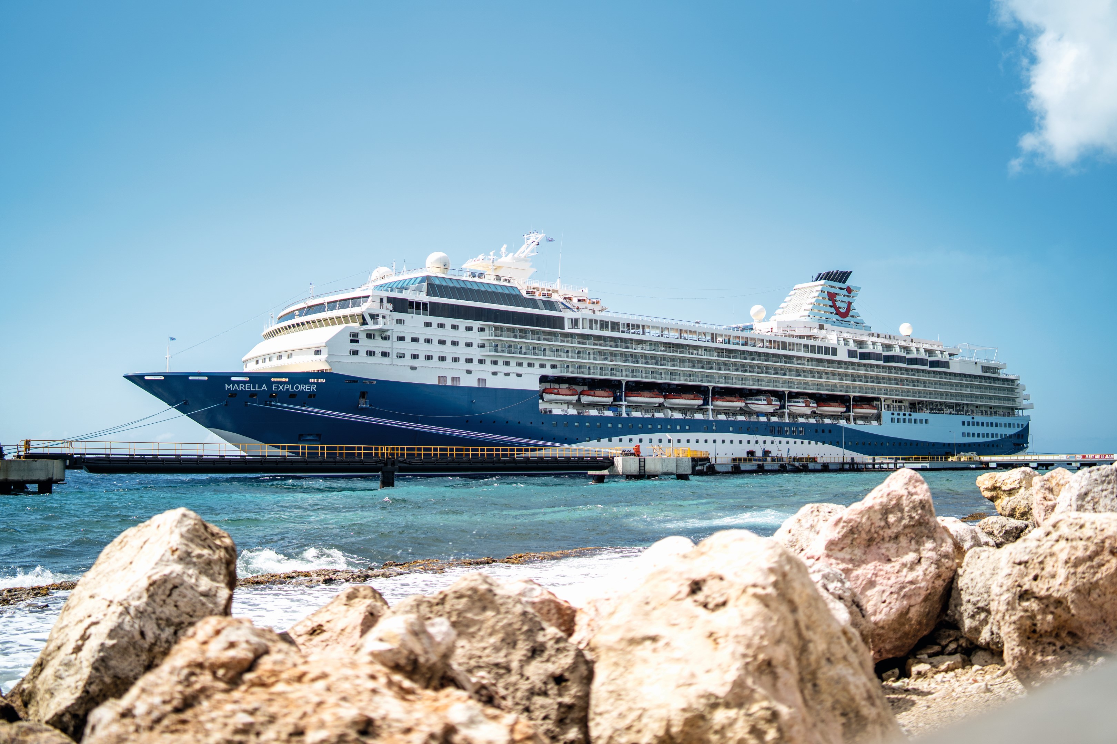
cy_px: 372
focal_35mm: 35
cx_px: 558
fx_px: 1086
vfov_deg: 37.9
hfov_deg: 54.4
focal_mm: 35
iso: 100
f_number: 1.4
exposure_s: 1/8000
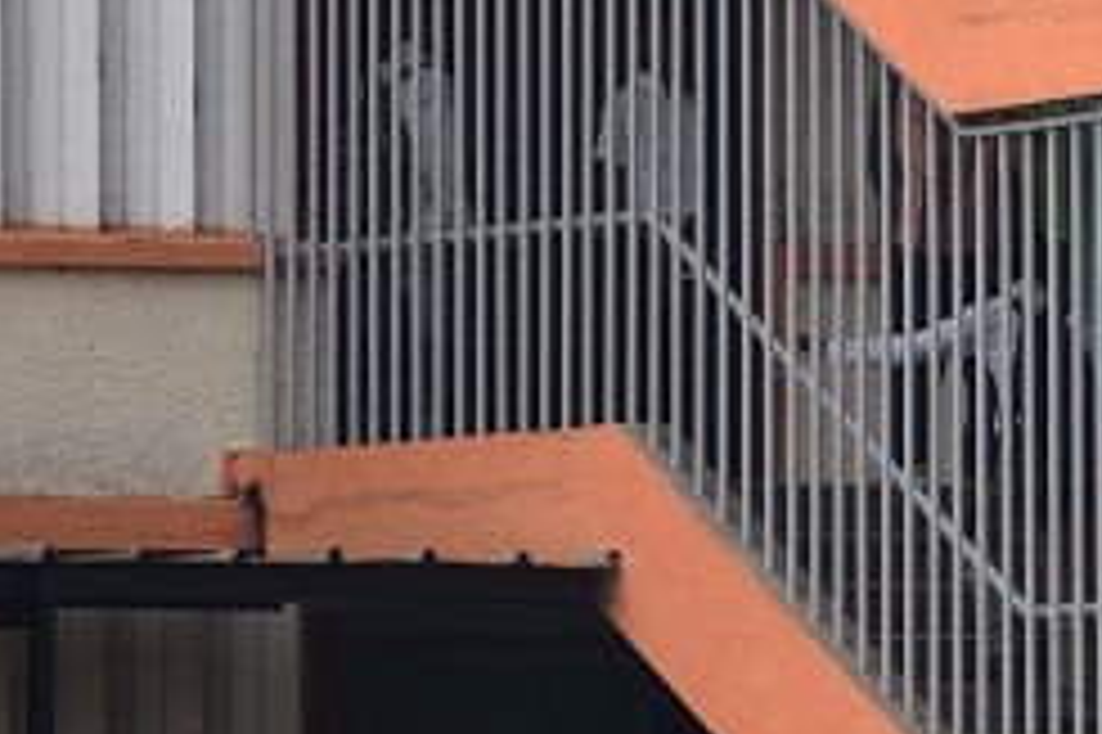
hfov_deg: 3.4
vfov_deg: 2.3
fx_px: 18354
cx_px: 1417
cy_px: -41
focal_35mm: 600
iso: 500
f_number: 5
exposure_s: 1/1000
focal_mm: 140
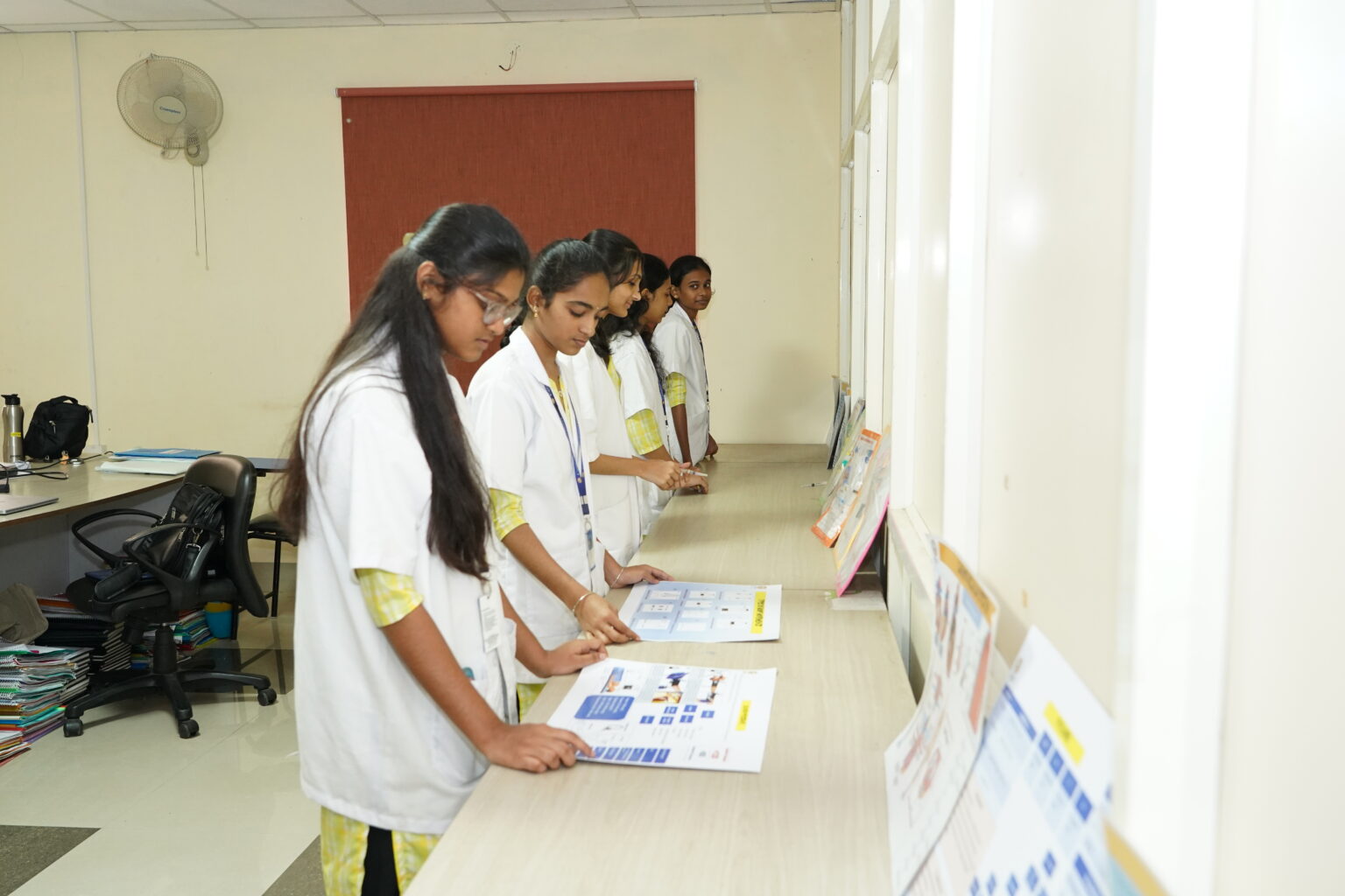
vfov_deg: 41.1
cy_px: 448
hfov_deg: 58.7
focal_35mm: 32
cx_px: 672
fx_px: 1195
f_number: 5
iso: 4000
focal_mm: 32
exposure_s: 1/100
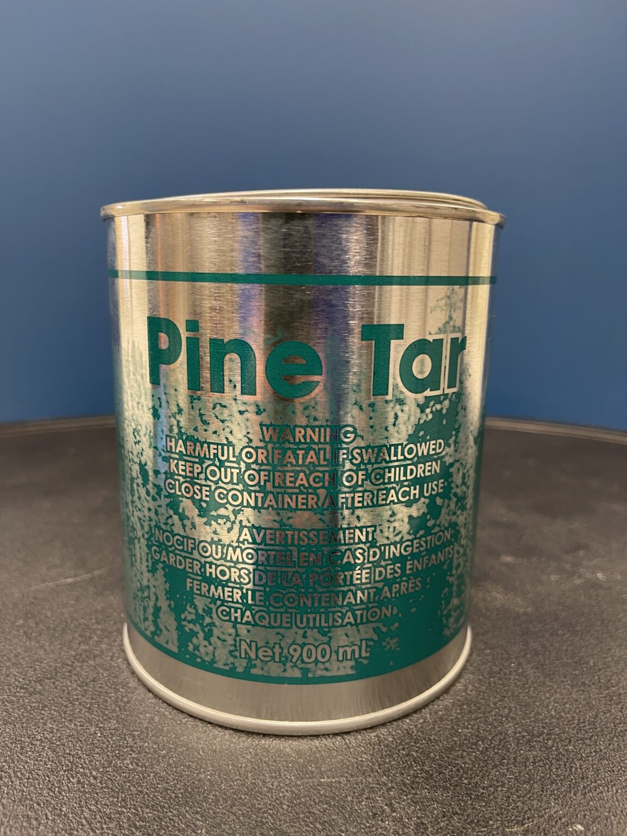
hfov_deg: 53.1
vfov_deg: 67.3
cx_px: 314
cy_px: 418
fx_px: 628
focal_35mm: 26
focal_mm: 5.1
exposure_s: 1/42
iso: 160
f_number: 1.6
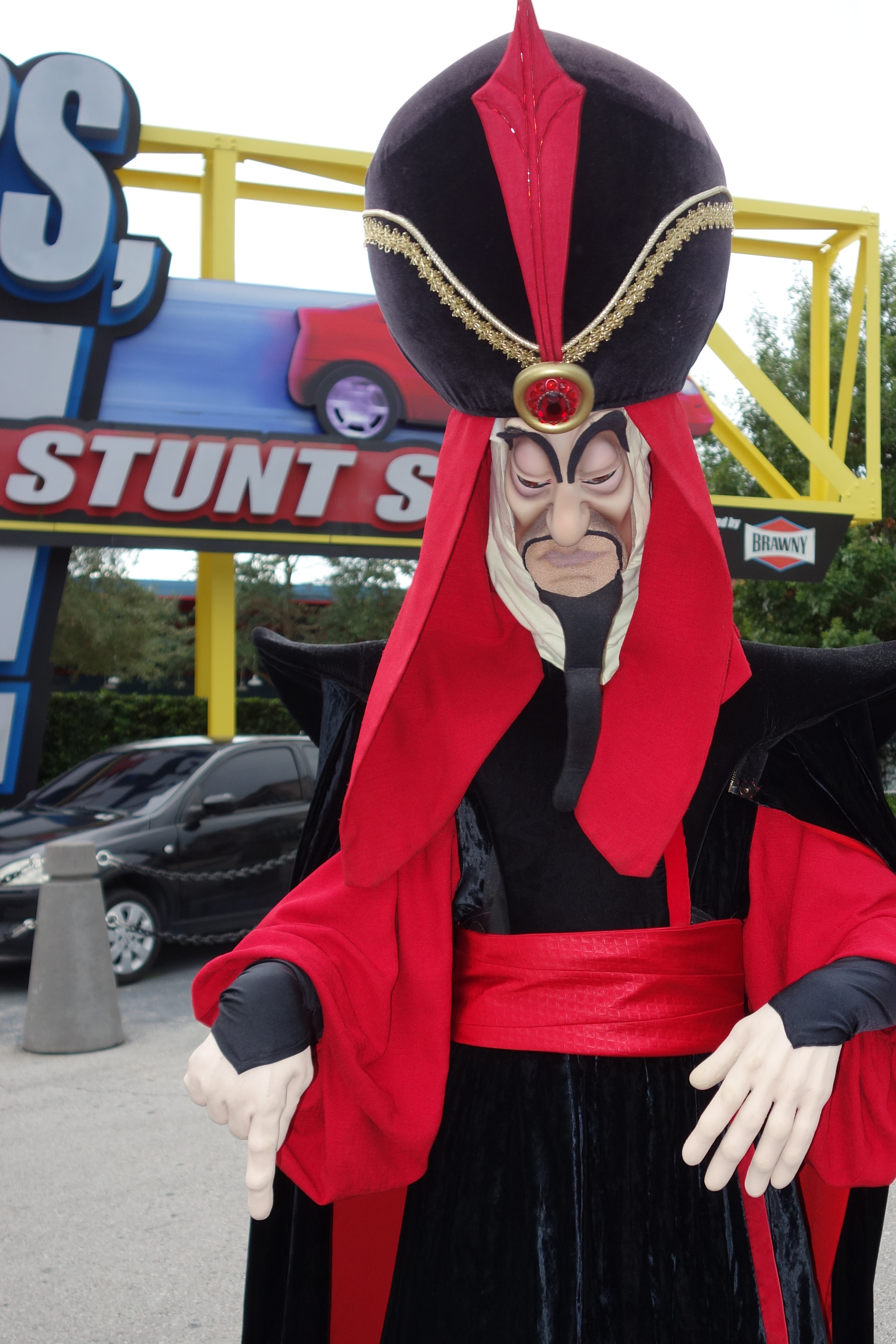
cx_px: 572
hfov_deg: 30.4
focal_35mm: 44
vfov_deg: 44.5
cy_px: 728
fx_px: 1643
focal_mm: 11.46
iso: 125
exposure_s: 1/100
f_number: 2.8
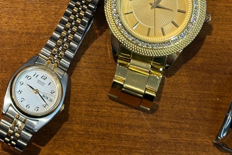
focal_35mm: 110
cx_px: 86
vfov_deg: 12.0
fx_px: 709
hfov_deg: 18.6
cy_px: -66
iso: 80
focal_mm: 6.86
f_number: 1.78
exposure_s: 1/60
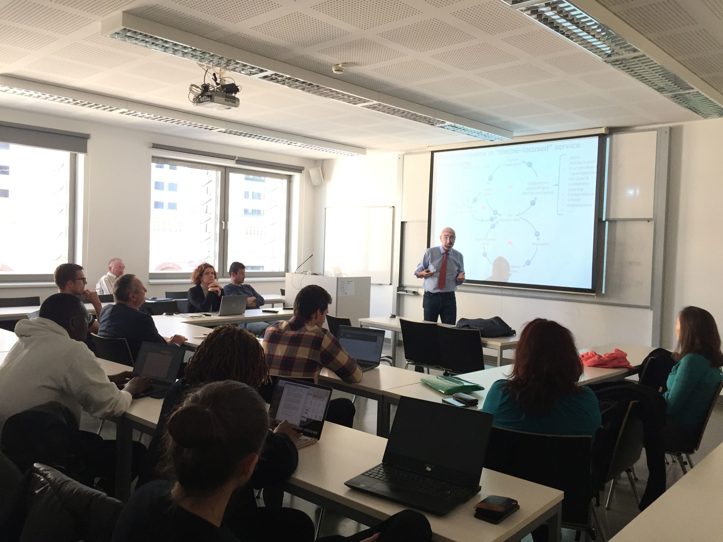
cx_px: 362
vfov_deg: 48.2
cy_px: 271
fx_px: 606
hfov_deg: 61.7
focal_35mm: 29
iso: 50
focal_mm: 4.15
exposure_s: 1/33
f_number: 2.2
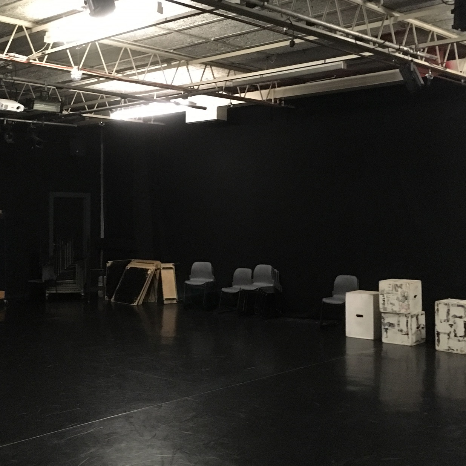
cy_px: 205
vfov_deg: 36.7
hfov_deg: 36.6
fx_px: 701
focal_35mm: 46
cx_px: 183
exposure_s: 1/17
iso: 320
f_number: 2.2
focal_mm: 4.15
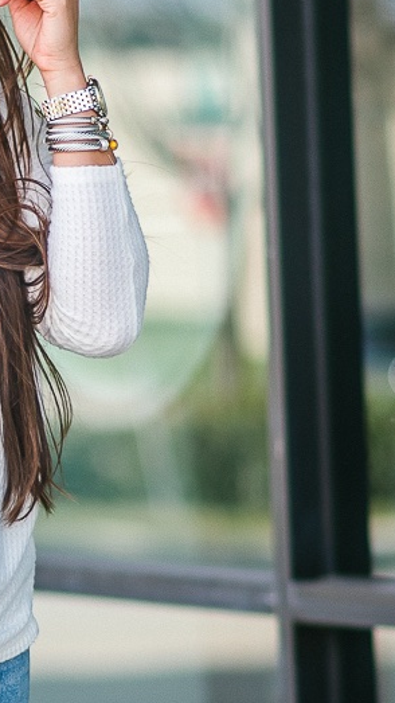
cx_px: -142
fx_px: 6092
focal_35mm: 327
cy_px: 716
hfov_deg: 3.7
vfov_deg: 6.6
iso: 250
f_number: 1.8
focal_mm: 85
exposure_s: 1/2000
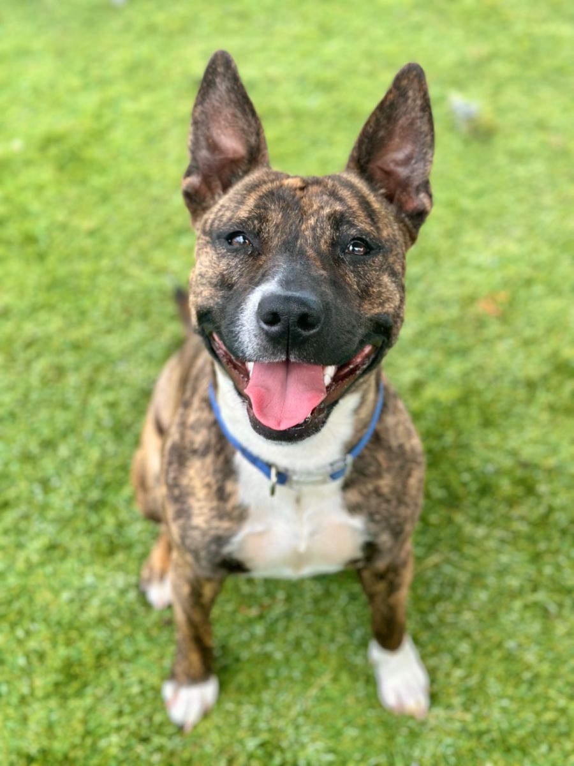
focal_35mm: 48
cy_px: 383
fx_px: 1061
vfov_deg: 39.7
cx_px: 287
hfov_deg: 30.3
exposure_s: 1/308
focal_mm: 6.86
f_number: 1.78
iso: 80
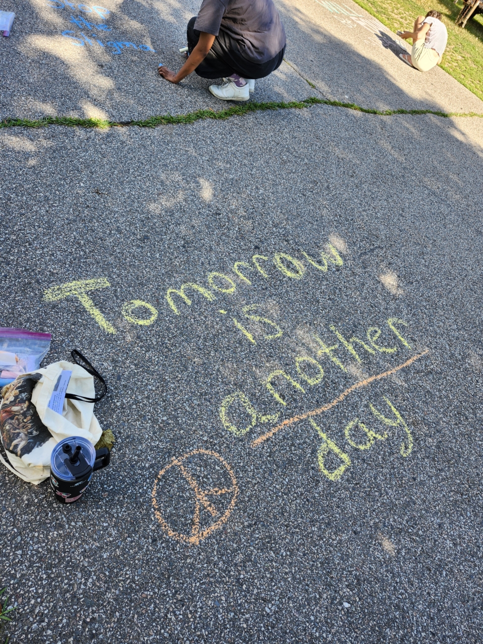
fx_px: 428
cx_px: 242
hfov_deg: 58.9
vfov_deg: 73.9
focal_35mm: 23
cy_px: 322
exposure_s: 1/202
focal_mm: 5.54
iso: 25
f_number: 1.8
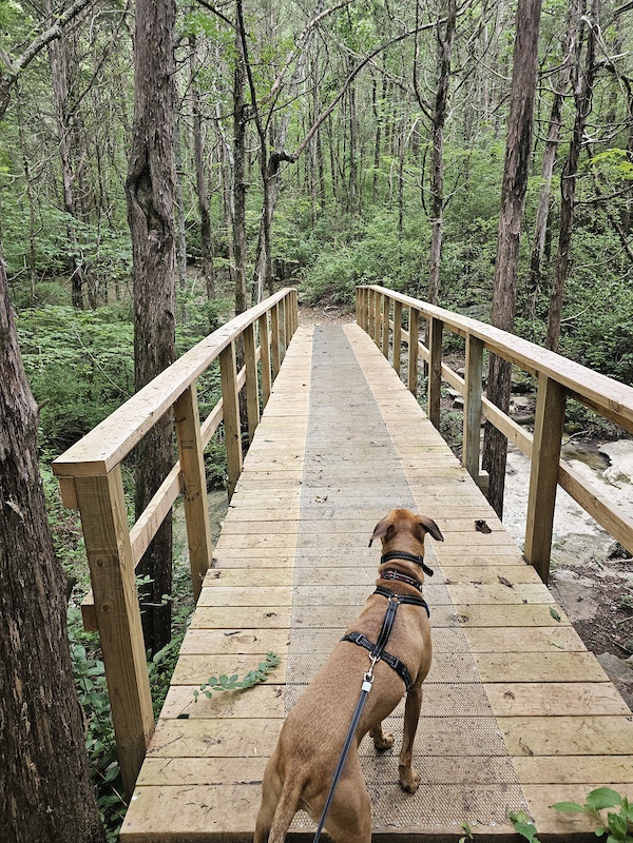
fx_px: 561
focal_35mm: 23
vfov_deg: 73.9
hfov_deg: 58.9
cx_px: 316
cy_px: 422
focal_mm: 6.3
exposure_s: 1/170
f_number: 1.7
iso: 200
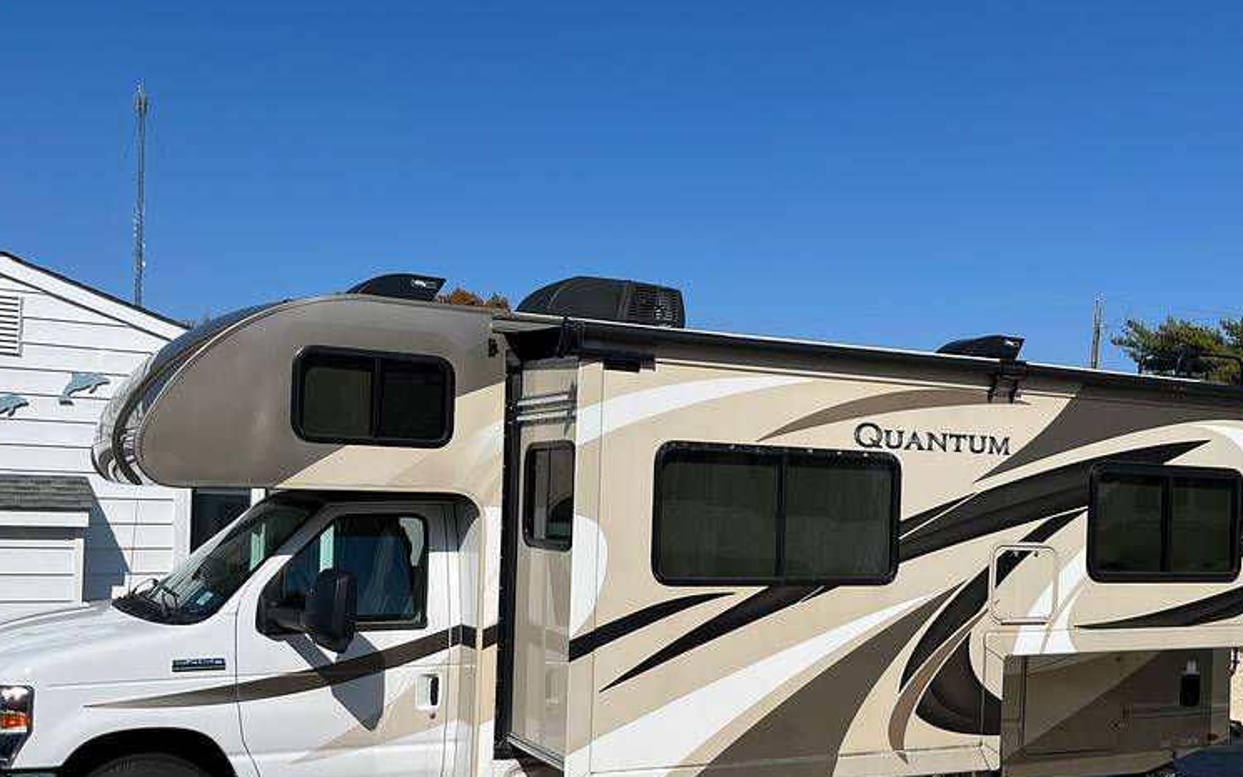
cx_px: 632
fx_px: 1254
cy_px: 477
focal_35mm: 37
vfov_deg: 34.3
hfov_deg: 52.7
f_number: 1.6
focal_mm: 5.1
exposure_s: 1/7874
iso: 50
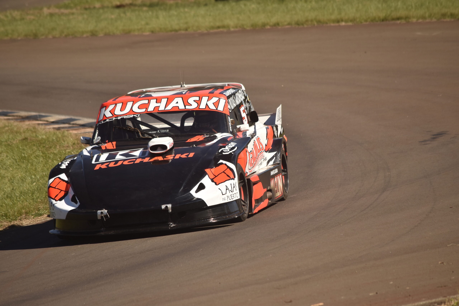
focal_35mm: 330
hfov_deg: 6.2
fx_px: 4208
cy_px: 153
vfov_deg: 4.2
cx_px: 230
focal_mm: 220
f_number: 5.3
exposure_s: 1/2000
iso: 200
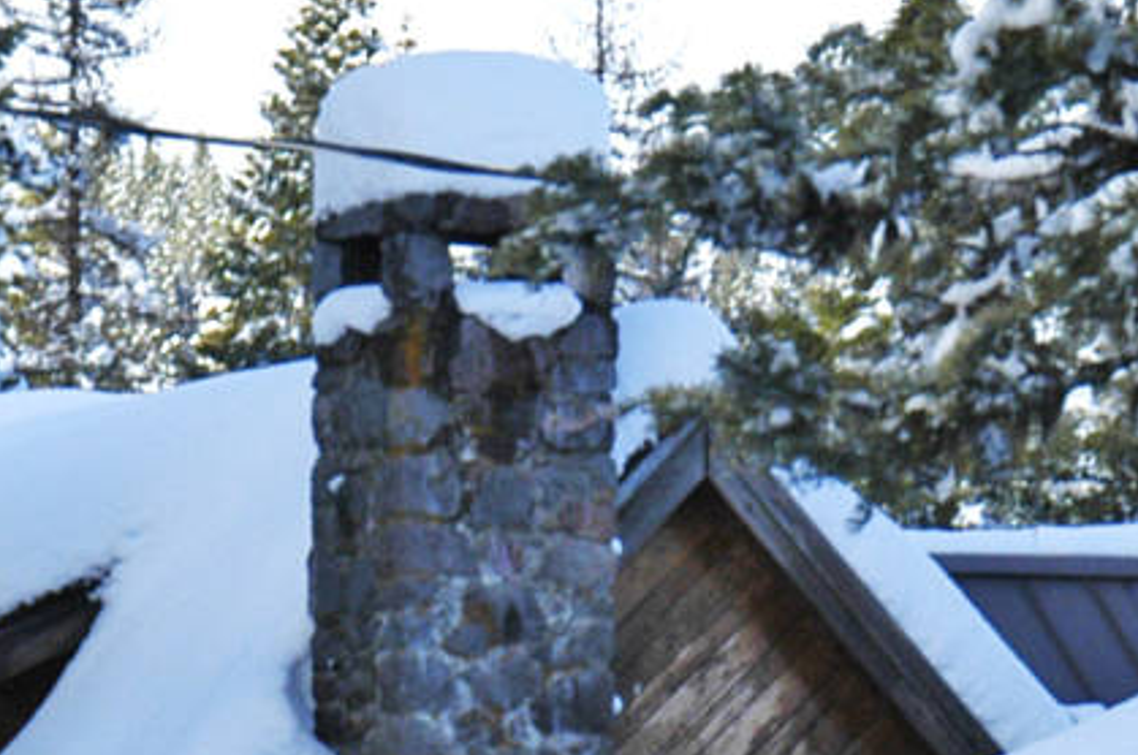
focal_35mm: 455
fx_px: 14361
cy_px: 1092
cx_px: 579
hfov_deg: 4.5
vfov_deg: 3.0
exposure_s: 1/320
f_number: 9
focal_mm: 62
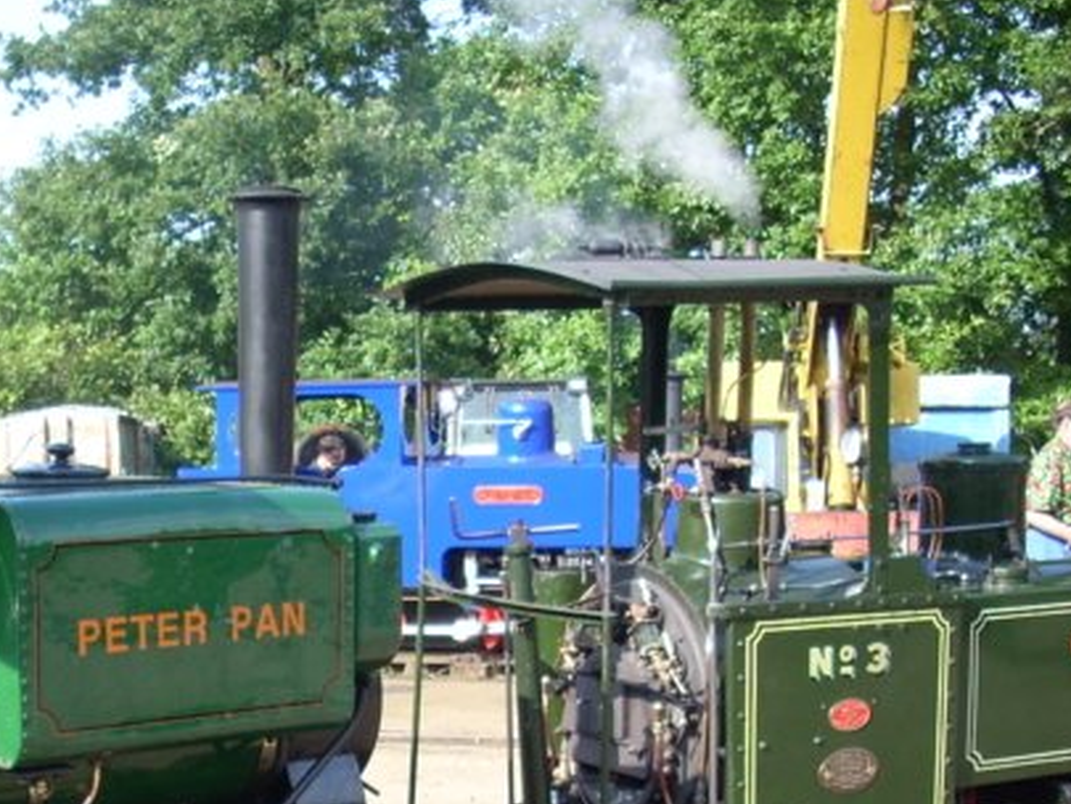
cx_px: 251
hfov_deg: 26.0
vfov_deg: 19.7
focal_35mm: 74
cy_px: 645
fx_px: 2290
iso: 64
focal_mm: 6.2
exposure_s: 1/210
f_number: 2.8
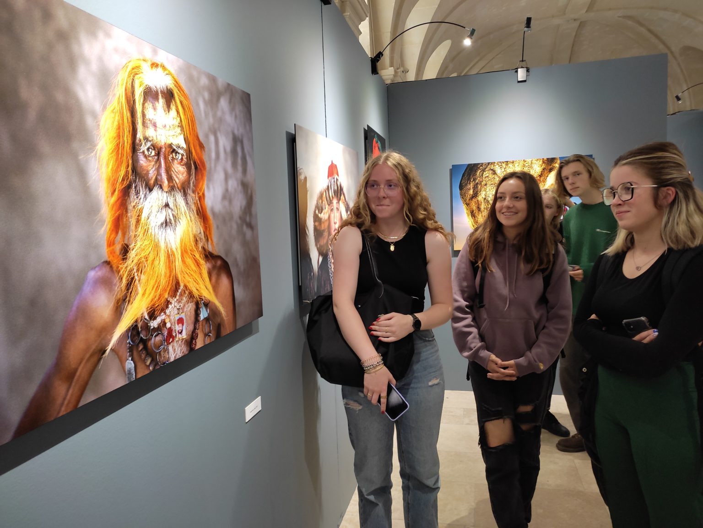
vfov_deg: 53.1
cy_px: 264
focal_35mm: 26
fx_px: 528
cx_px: 352
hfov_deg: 67.3
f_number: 1.79
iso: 864
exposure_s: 1/20
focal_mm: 4.74
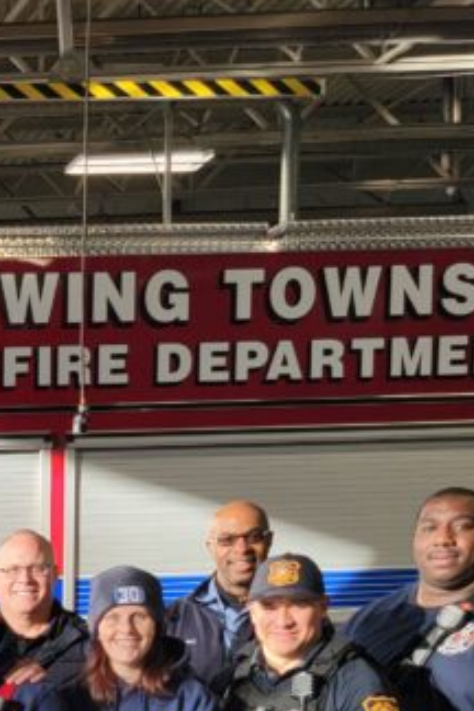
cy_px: 772
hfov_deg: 14.8
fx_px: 1560
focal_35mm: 79
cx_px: -417
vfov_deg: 24.1
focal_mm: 6.7
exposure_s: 1/120
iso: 50
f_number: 1.8
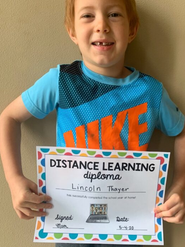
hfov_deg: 40.5
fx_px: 249
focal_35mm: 35
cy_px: 127
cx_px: 112
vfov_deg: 52.6
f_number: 1.8
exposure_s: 1/60
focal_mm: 4.25
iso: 160
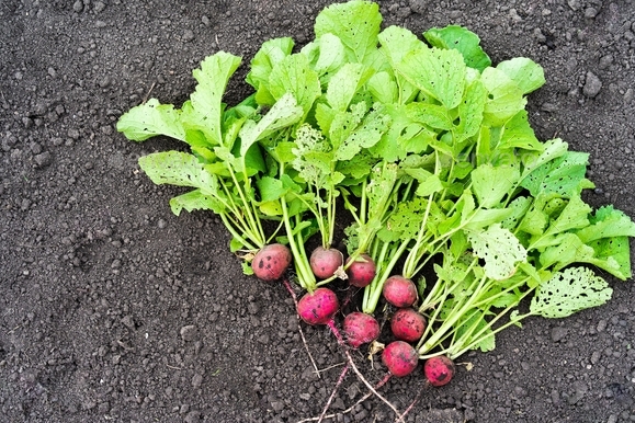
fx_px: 988
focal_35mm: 56
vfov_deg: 24.2
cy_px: 211
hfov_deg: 35.6
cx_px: 319
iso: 800
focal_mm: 55
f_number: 7.1
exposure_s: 1/250
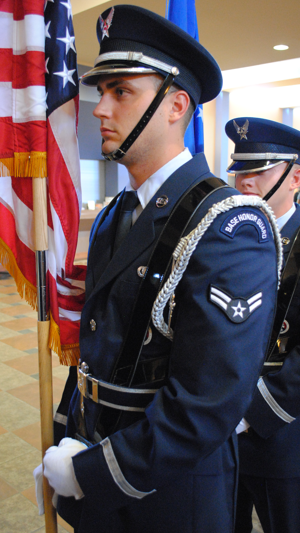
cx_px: 153
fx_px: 495
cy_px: 264
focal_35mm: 35
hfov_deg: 33.7
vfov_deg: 56.6
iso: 1600
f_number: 4
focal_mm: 22
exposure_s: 1/15
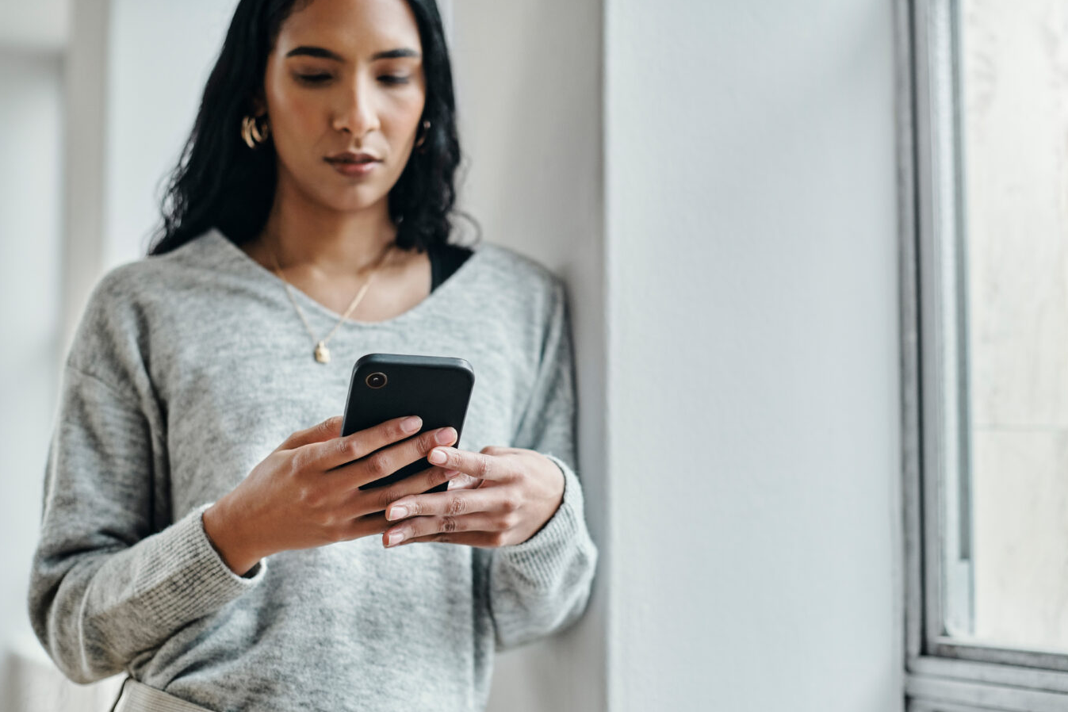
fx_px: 1691
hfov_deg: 35.0
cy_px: 390
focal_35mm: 57
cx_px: 595
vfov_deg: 23.8
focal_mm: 50
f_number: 2.8
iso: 500
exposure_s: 1/640
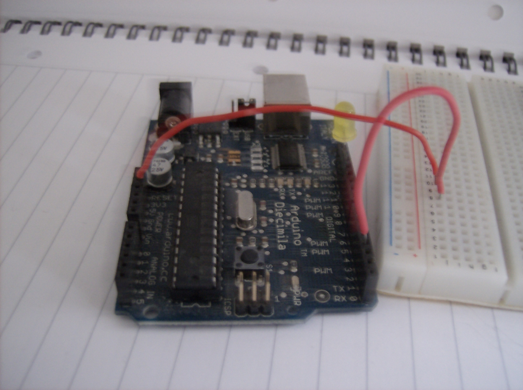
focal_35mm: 36
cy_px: 195
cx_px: 262
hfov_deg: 51.5
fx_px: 543
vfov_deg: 39.5
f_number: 2.8
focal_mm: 6
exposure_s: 1/1.51
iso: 200
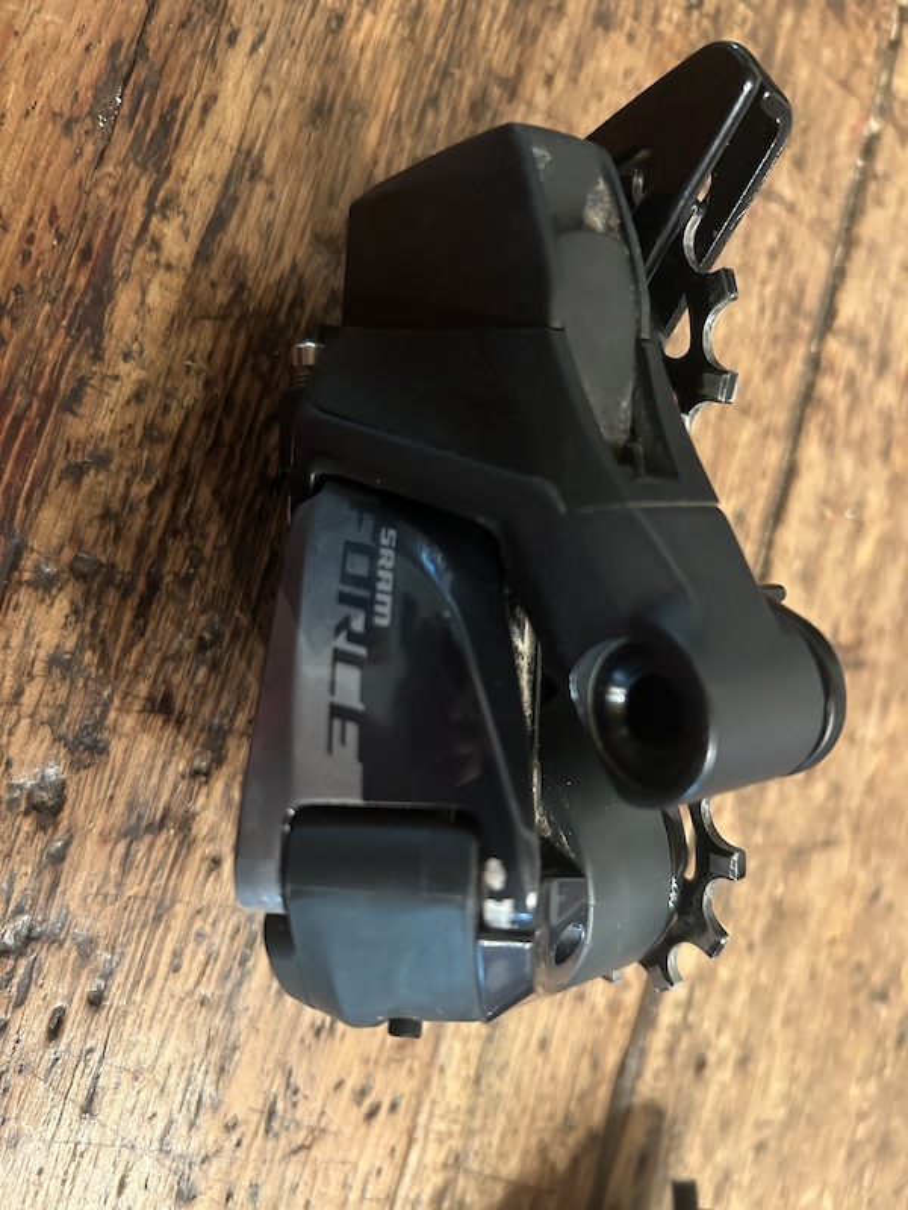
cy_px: 605
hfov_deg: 53.1
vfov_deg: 67.3
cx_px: 454
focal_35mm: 26
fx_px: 909
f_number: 1.5
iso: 640
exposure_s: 1/30
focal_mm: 5.7
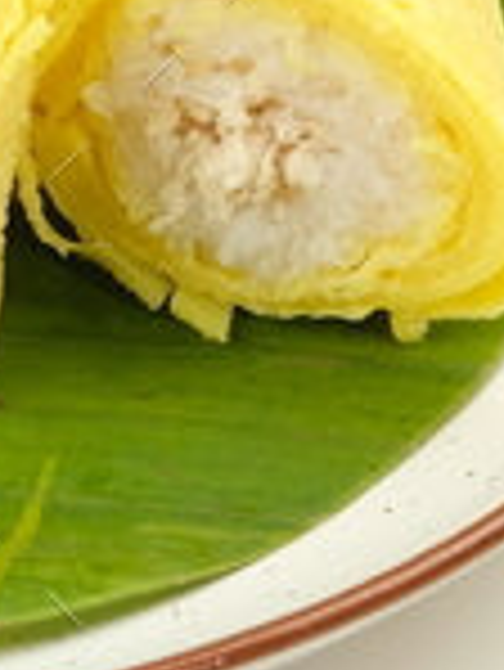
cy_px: -79
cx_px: -180
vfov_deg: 2.8
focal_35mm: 695
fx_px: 13473
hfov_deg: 2.1
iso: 200
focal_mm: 121.8
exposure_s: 1/125
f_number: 11
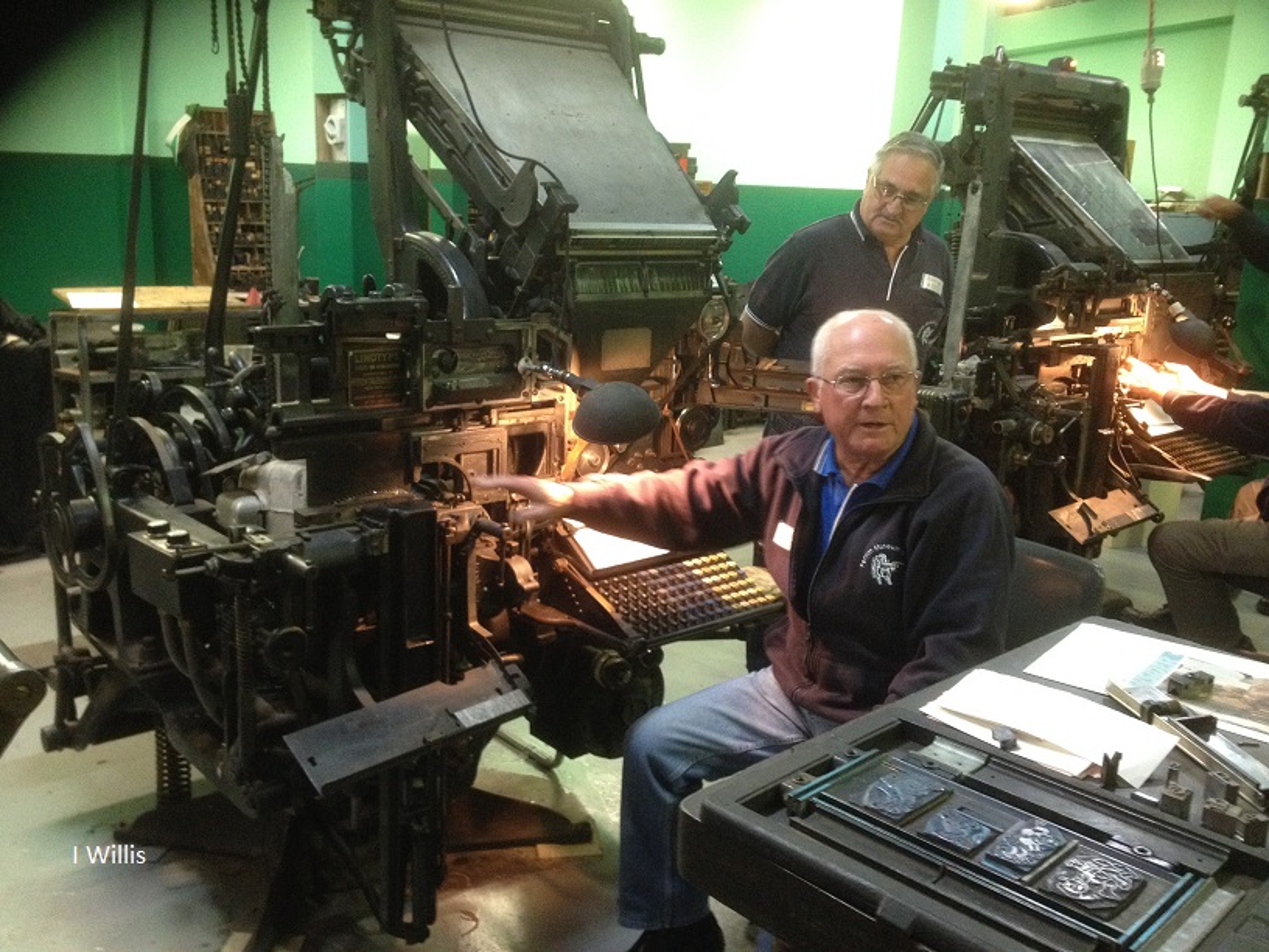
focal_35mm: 35
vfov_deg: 40.7
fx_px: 1283
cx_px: 634
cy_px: 476
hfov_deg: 52.6
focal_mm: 4.28
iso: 320
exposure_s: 1/20
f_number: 2.4
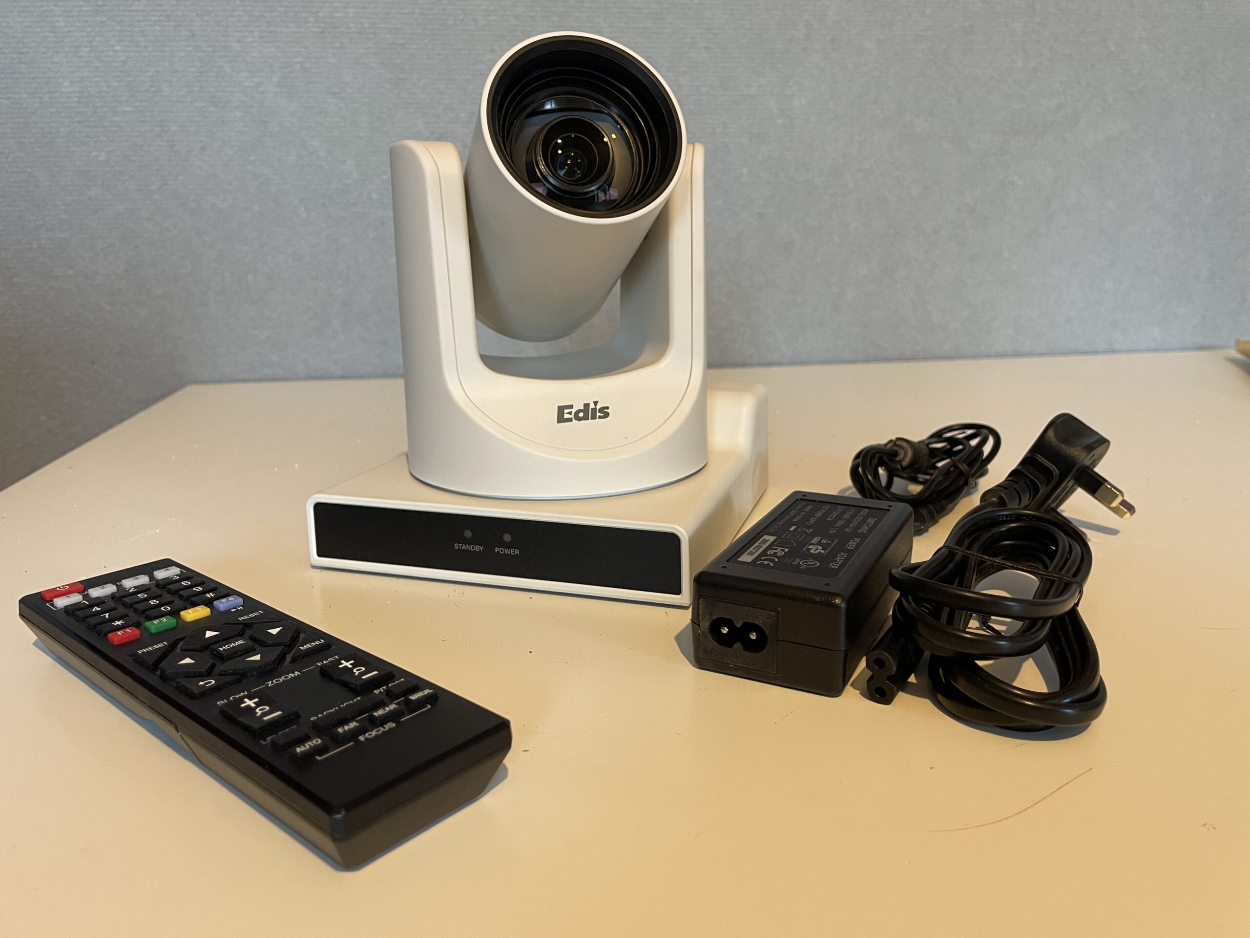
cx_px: 625
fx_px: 939
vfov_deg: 53.1
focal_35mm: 26
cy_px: 469
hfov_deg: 67.3
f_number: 1.6
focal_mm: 4.2
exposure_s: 1/50
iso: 125
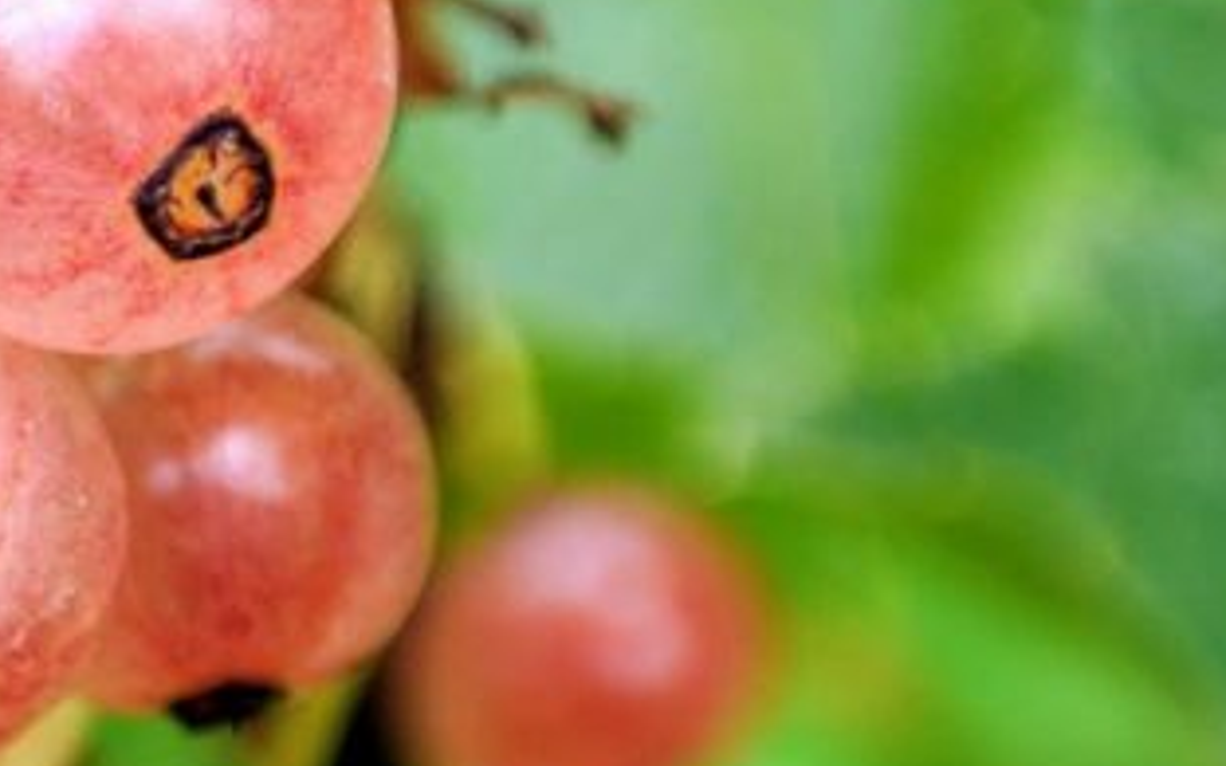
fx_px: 8286
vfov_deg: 5.3
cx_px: -460
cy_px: 350
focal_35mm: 248
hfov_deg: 8.3
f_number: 5.6
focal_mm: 27.6
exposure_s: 1/125
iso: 125
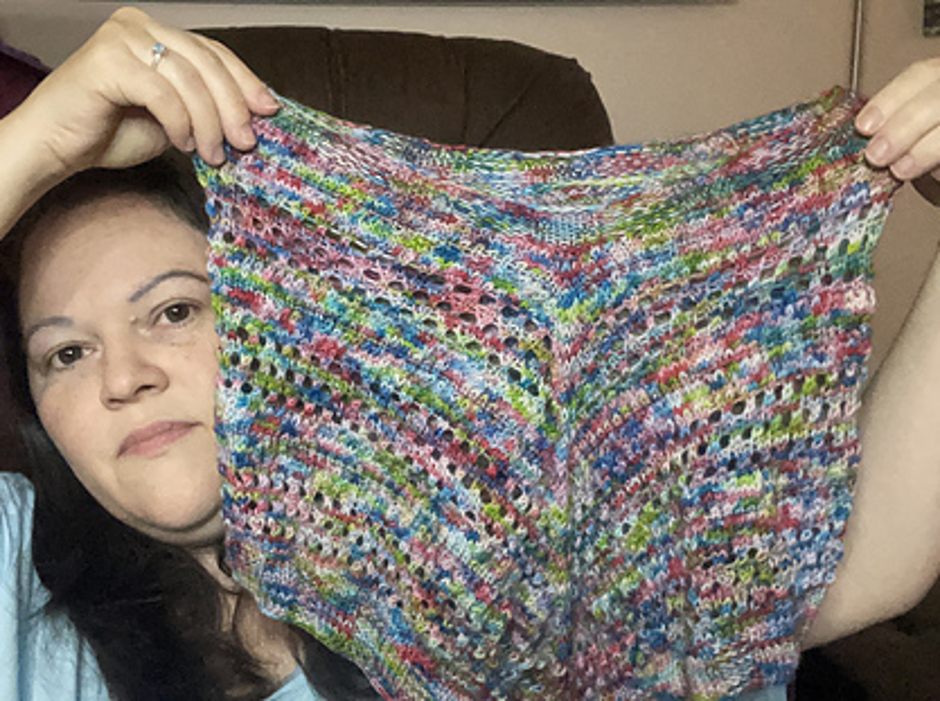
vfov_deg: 39.5
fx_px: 976
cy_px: 364
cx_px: 426
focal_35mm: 36
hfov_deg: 51.4
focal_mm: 2.71
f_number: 2.2
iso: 800
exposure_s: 1/30
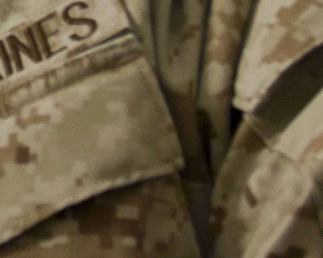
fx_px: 2935
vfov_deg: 5.0
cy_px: -215
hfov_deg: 6.1
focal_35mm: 307
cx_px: -406
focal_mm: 38
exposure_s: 1/160
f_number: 2.8
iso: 1250
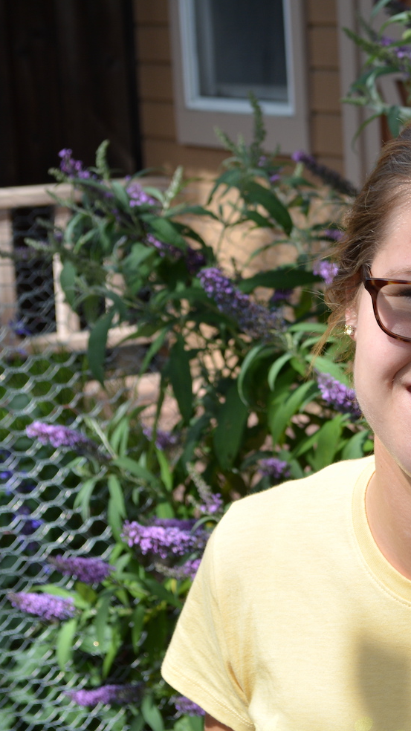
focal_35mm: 115
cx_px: 535
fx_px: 2230
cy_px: 366
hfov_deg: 10.3
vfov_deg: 18.6
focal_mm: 48
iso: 125
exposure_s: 1/250
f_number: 8
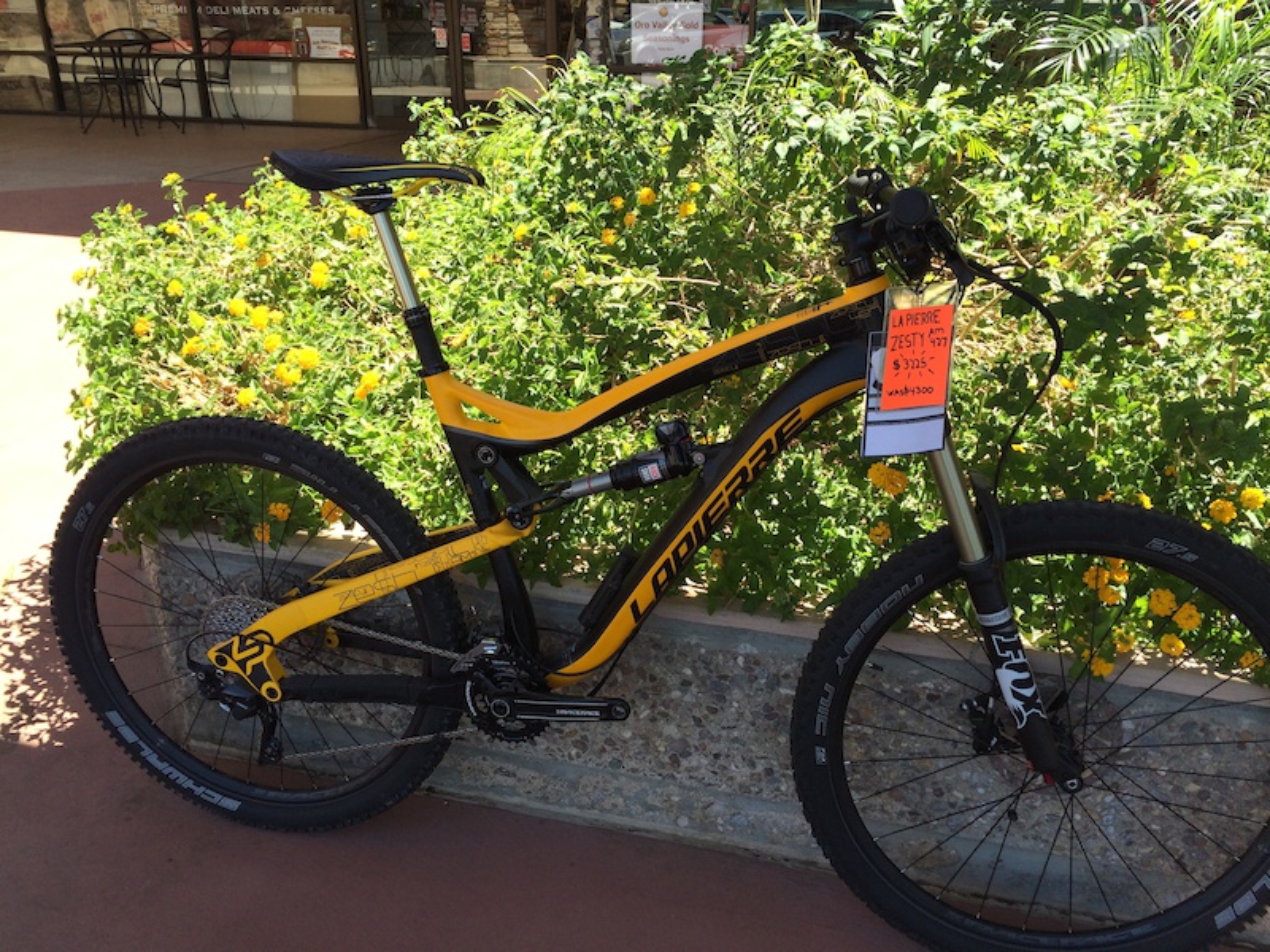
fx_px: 1064
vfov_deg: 48.2
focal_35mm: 29
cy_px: 476
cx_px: 635
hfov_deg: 61.7
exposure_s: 1/477
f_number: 2.2
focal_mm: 4.15
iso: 32
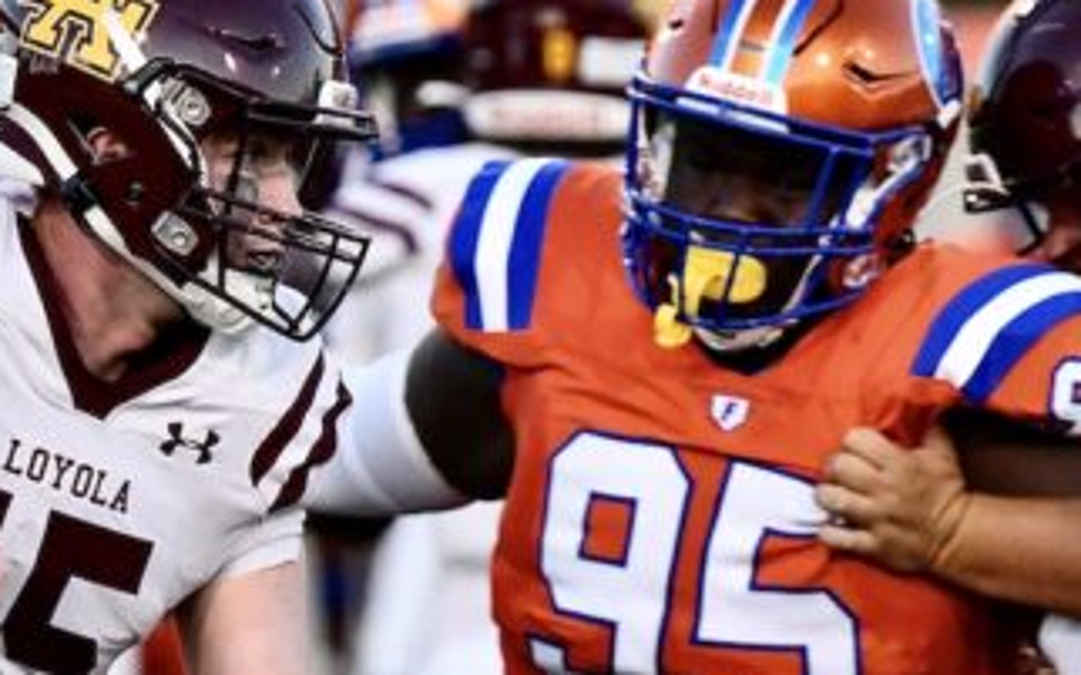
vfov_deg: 1.2
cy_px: 484
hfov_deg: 1.9
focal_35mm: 1119
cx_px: 141
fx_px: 32955
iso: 6400
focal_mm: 460
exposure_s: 1/1000
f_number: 8
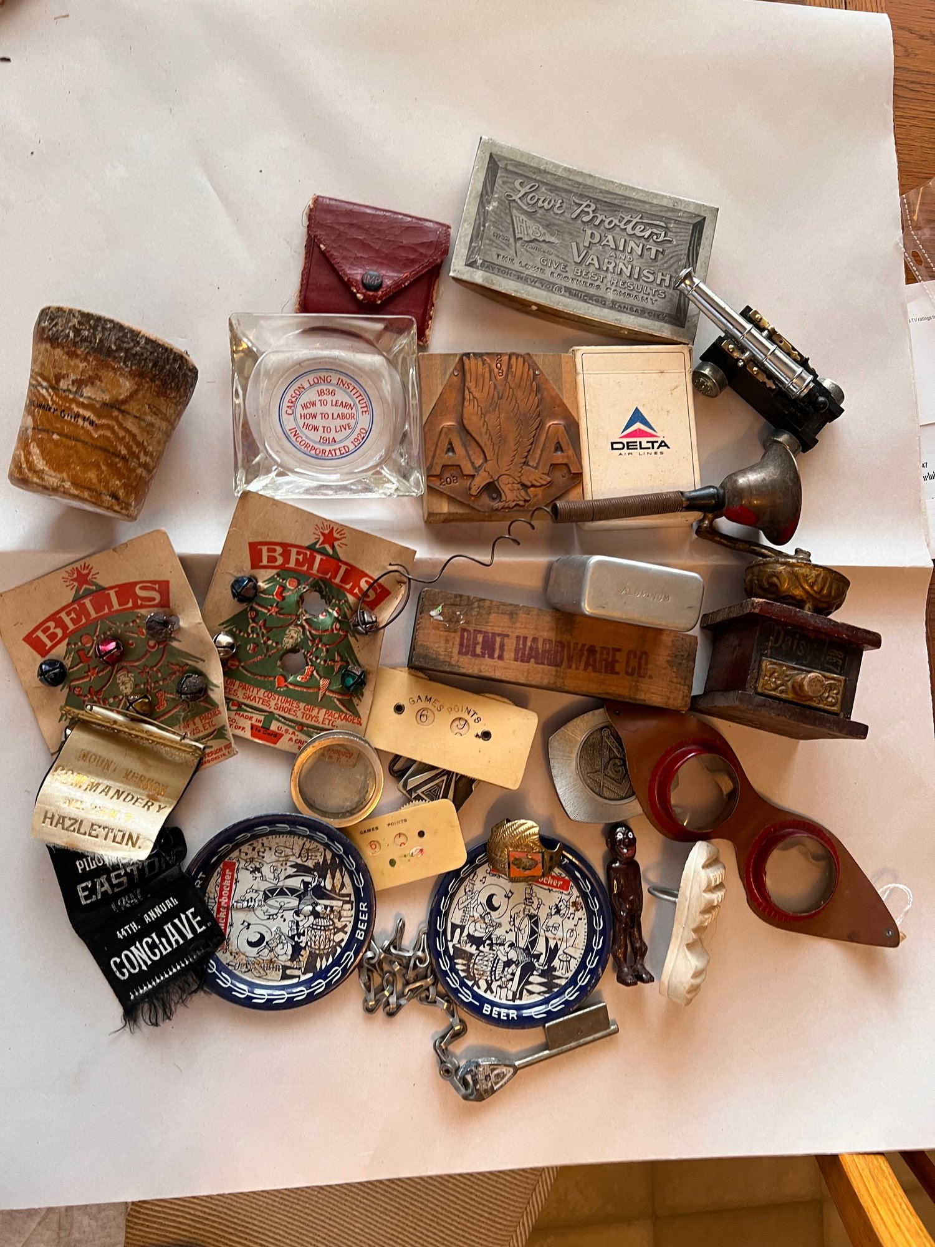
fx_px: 936
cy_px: 624
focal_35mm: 26
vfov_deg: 67.3
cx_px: 468
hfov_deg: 53.1
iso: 80
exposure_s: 1/60
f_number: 1.5
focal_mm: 5.7
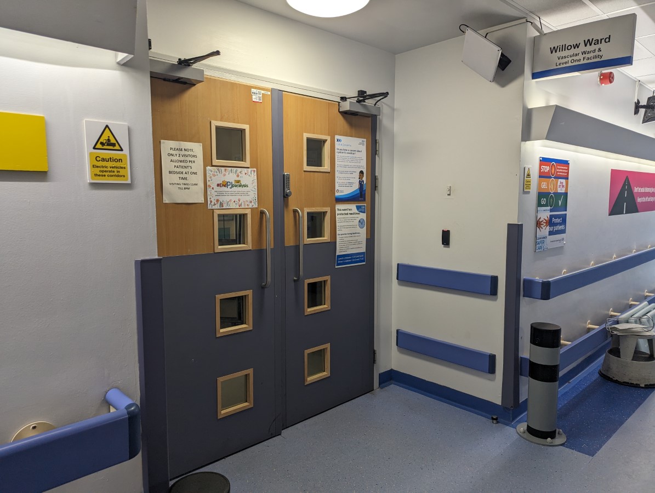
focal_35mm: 24
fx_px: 455
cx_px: 328
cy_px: 246
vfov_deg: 56.9
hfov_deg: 71.5
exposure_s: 1/155
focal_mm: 6.81
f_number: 1.85
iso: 49
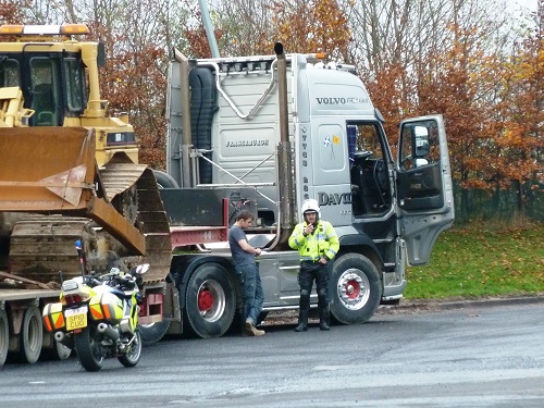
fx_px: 5768
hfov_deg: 5.4
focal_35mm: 367
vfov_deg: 4.1
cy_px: 204
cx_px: 272
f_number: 4.9
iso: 400
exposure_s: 1/30
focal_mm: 49.2
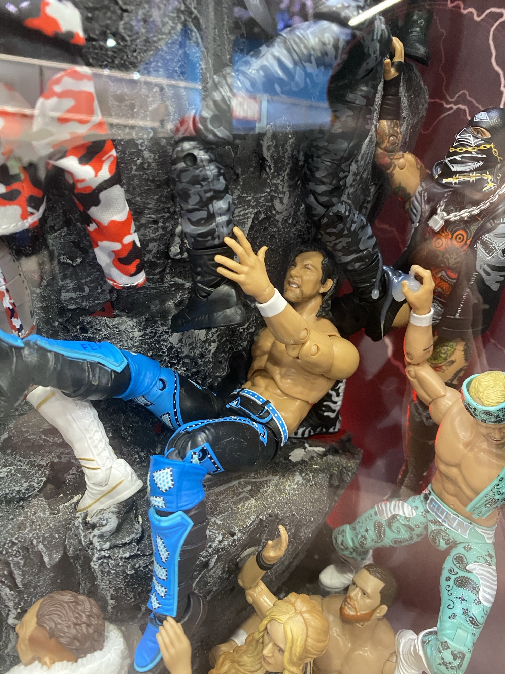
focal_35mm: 26
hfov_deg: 53.1
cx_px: 252
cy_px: 337
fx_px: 506
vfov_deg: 67.3
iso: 400
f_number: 1.8
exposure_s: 1/40
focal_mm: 4.25
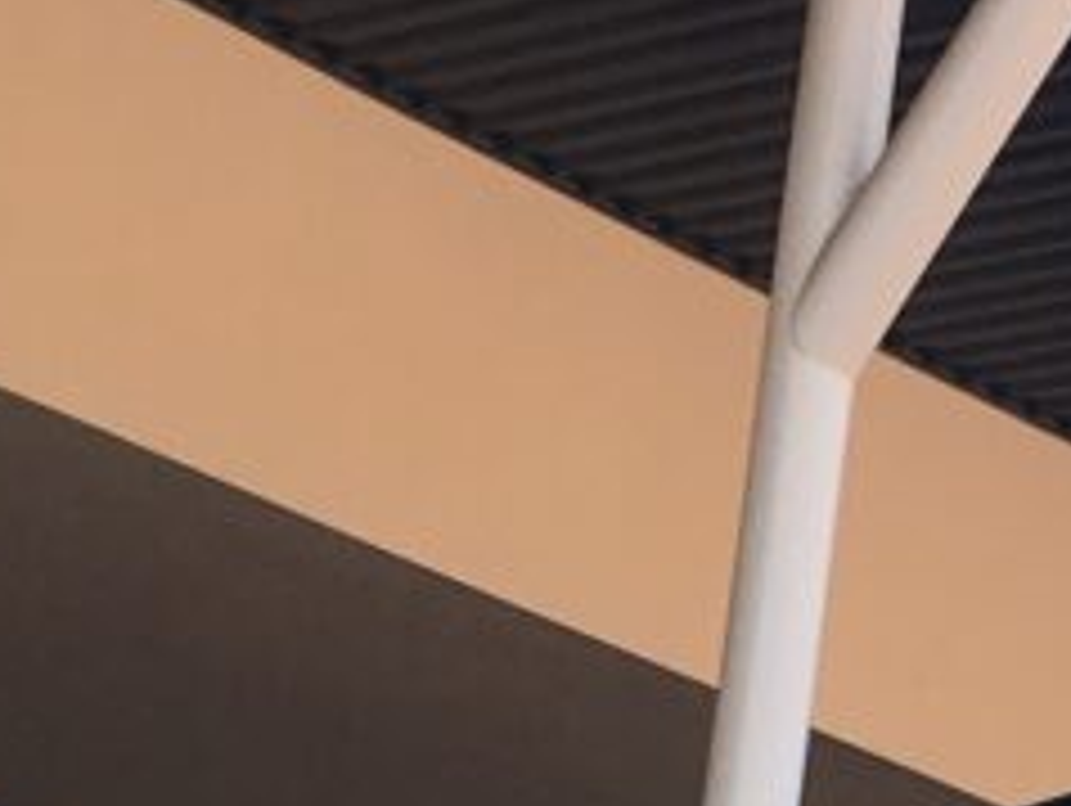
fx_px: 5792
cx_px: 1521
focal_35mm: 187
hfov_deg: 10.3
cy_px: 1644
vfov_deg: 7.6
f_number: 2.2
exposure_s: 1/392
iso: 25
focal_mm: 4.15
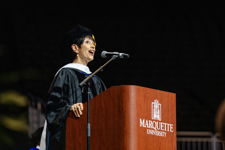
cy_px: 75
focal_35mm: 200
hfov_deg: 10.3
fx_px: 1250
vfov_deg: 6.9
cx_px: 112
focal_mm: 200
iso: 3200
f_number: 4
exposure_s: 1/250
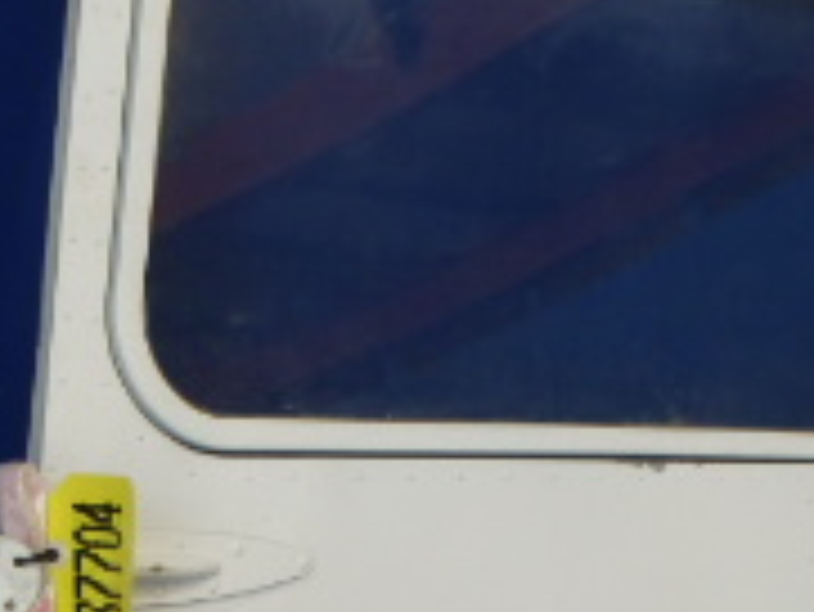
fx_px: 2330
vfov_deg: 14.5
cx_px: 292
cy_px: 702
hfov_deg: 19.8
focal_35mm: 99
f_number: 3.9
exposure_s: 1/50
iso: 125
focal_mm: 5
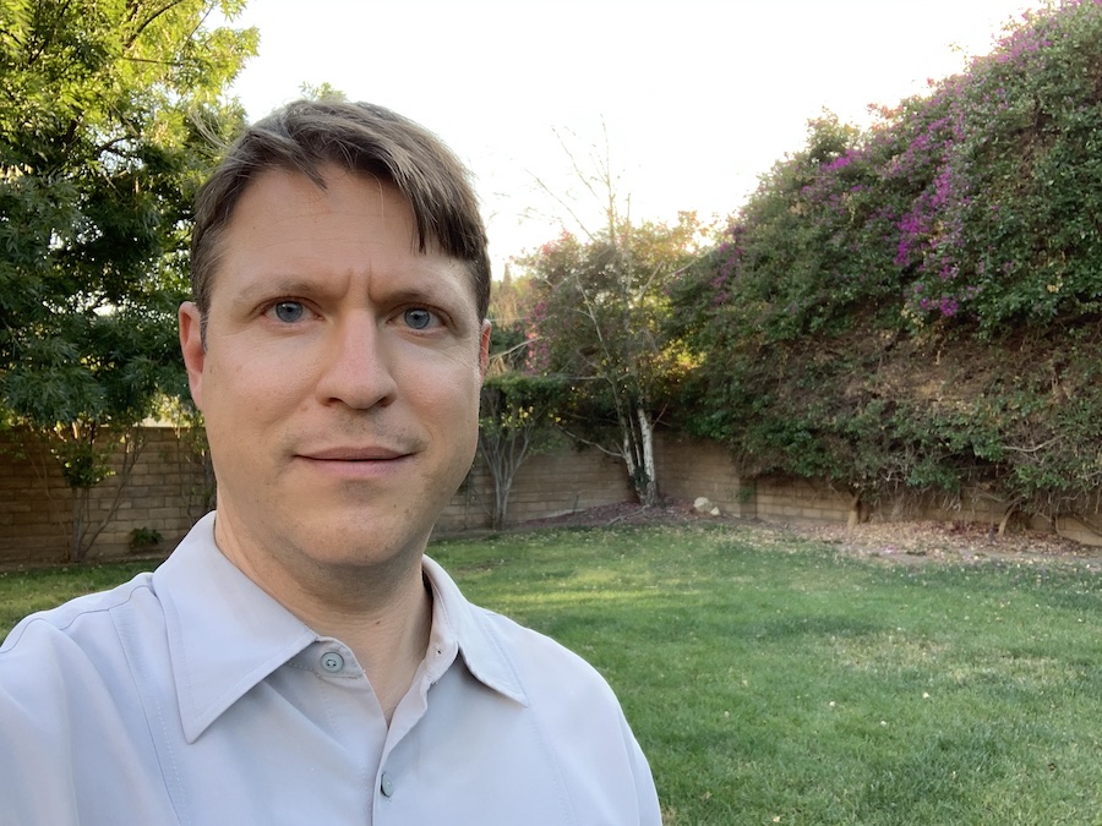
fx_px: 1019
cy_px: 413
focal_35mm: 32
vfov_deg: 44.2
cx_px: 551
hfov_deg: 56.8
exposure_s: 1/121
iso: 40
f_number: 2.2
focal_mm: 2.87
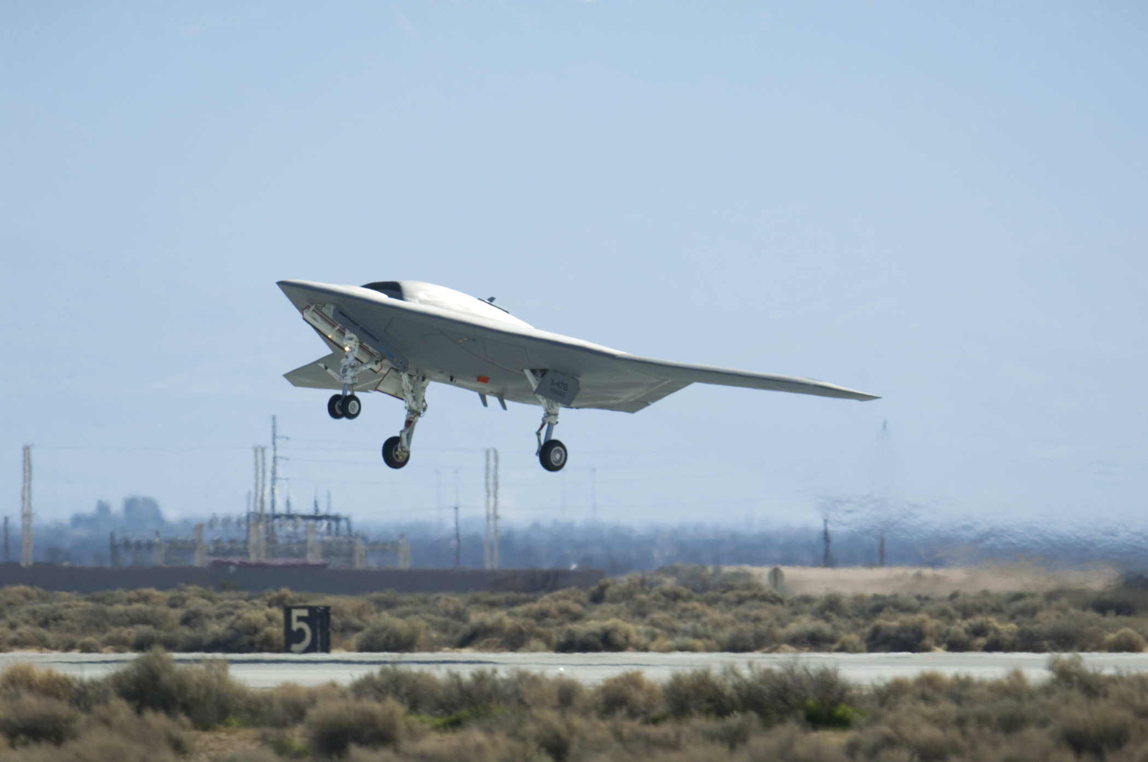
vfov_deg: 1.5
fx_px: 28666
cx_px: 574
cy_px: 381
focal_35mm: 900
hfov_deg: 2.3
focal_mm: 600
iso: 100
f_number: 5
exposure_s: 1/1000
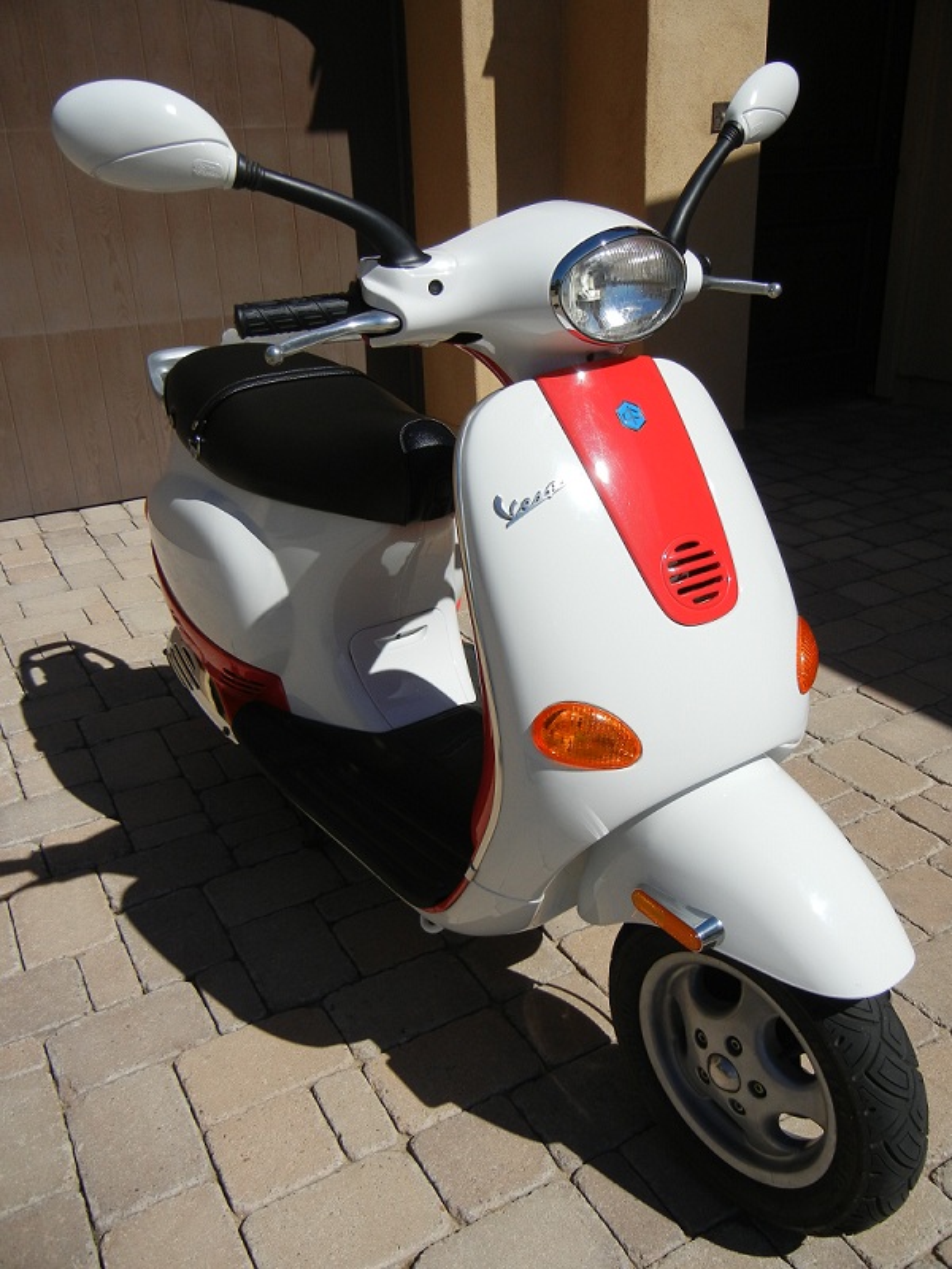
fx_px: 1100
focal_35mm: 30
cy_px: 634
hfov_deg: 46.8
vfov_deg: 60.0
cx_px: 476
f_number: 7
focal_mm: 5.4
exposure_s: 1/771
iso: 160
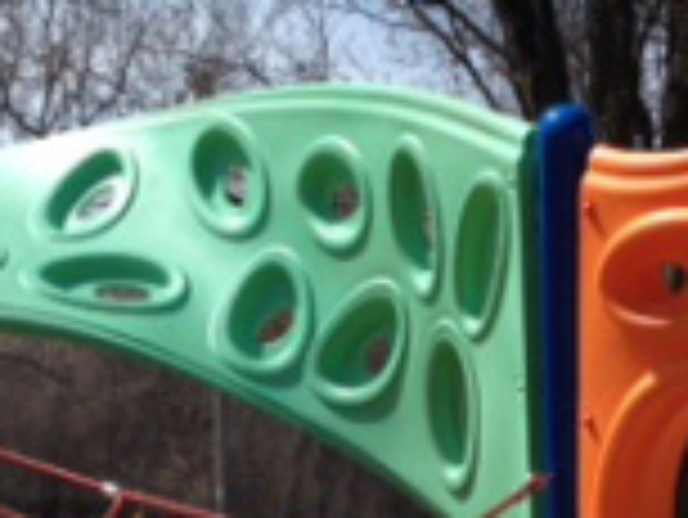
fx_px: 2725
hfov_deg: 14.4
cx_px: 459
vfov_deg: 10.7
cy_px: 608
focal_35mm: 137
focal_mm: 4.28
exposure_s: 1/1672
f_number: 2.4
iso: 64
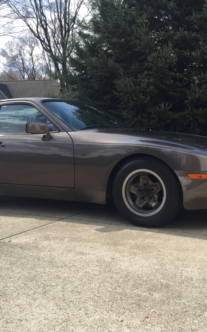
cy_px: 169
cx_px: 108
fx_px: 379
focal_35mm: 42
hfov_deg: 30.5
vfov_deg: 47.2
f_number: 2.2
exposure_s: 1/898
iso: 32
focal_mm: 4.15
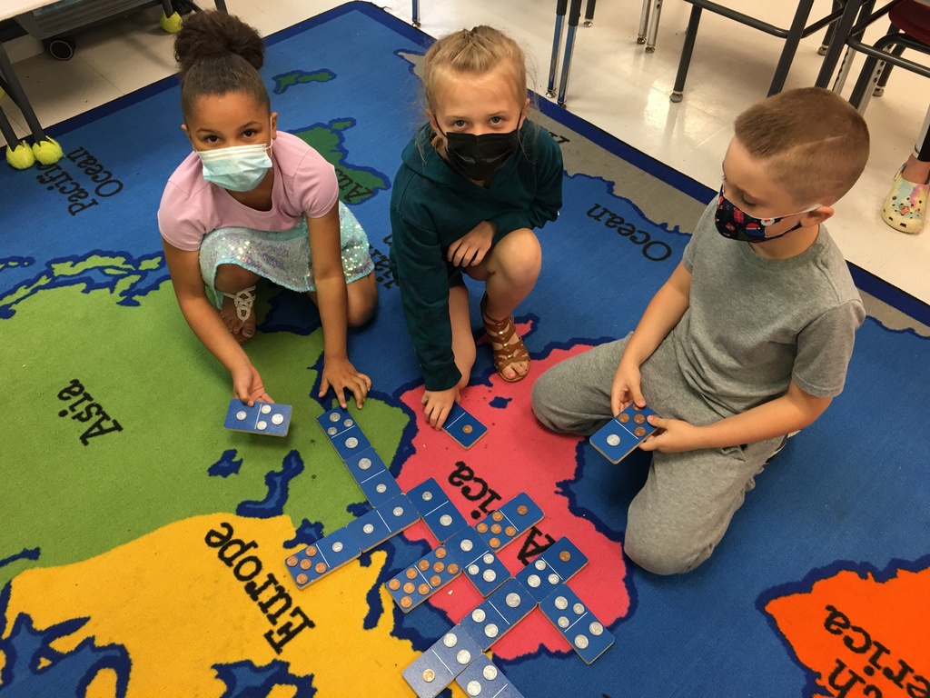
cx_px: 465
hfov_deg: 61.7
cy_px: 349
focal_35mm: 29
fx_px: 779
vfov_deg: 48.2
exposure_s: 1/15
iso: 40
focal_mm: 4.15
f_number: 2.2
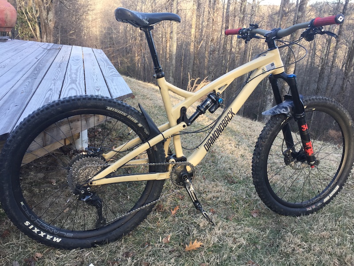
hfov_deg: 61.7
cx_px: 177
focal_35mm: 29
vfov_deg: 48.2
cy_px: 133
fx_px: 297
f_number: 2.2
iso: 40
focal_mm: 4.15
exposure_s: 1/120
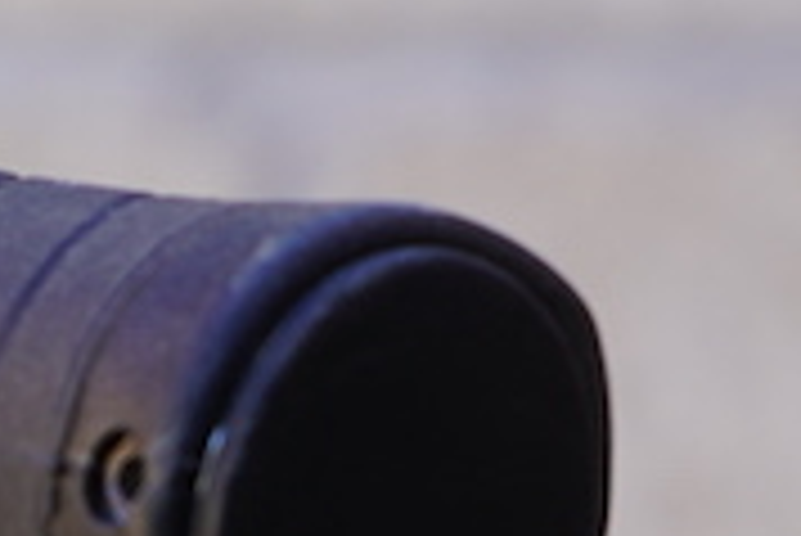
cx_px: -531
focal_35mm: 503
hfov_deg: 4.1
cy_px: 214
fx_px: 11201
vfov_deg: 2.7
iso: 160
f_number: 5.6
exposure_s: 1/80
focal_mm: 70
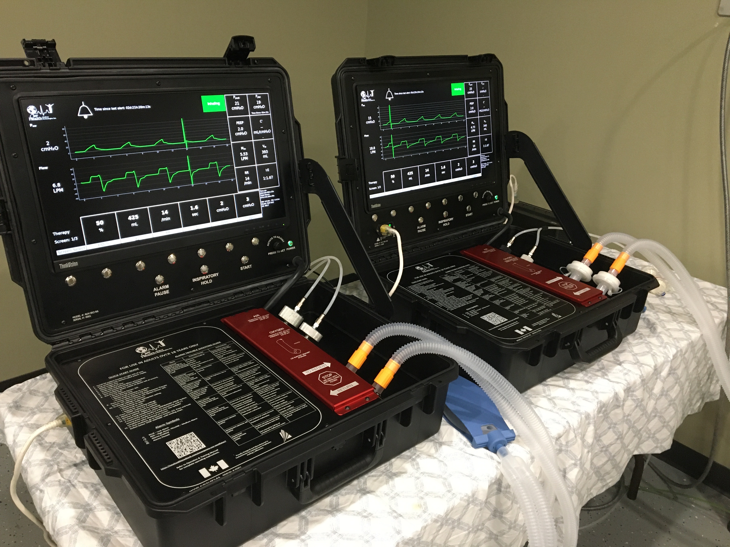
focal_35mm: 29
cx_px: 365
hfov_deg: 61.7
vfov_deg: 48.2
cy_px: 274
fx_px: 612
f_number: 2.2
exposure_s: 1/20
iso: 200
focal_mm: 4.15
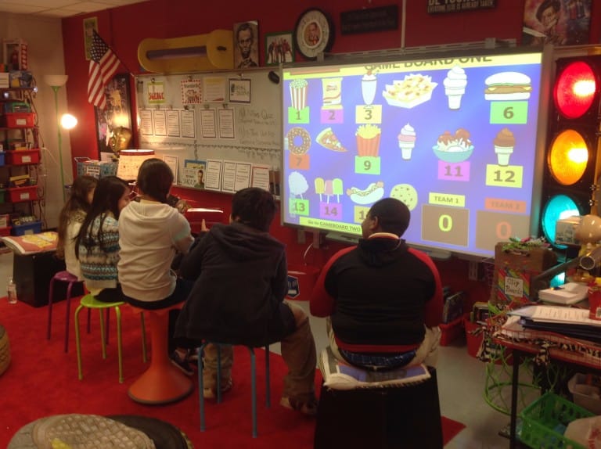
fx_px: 607
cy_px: 224
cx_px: 300
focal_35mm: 35
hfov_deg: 52.7
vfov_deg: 40.6
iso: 50
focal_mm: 4.28
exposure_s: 1/15
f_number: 2.4
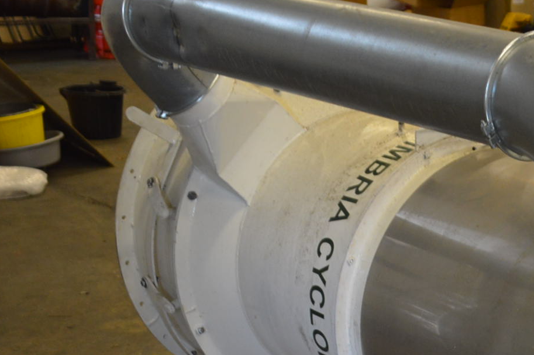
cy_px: 404
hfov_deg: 21.4
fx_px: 1319
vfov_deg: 14.9
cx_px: 620
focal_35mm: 89
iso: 400
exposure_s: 1/30
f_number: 3.5
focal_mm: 18
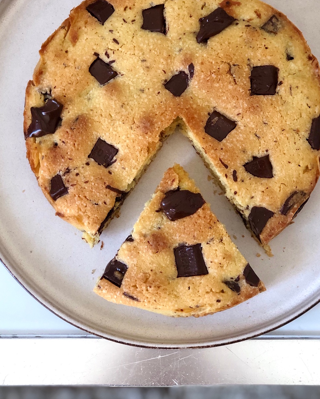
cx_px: 184
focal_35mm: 92
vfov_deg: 20.7
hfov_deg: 16.7
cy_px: 133
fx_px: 1089
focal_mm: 6.6
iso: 40
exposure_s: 1/30
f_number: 2.8
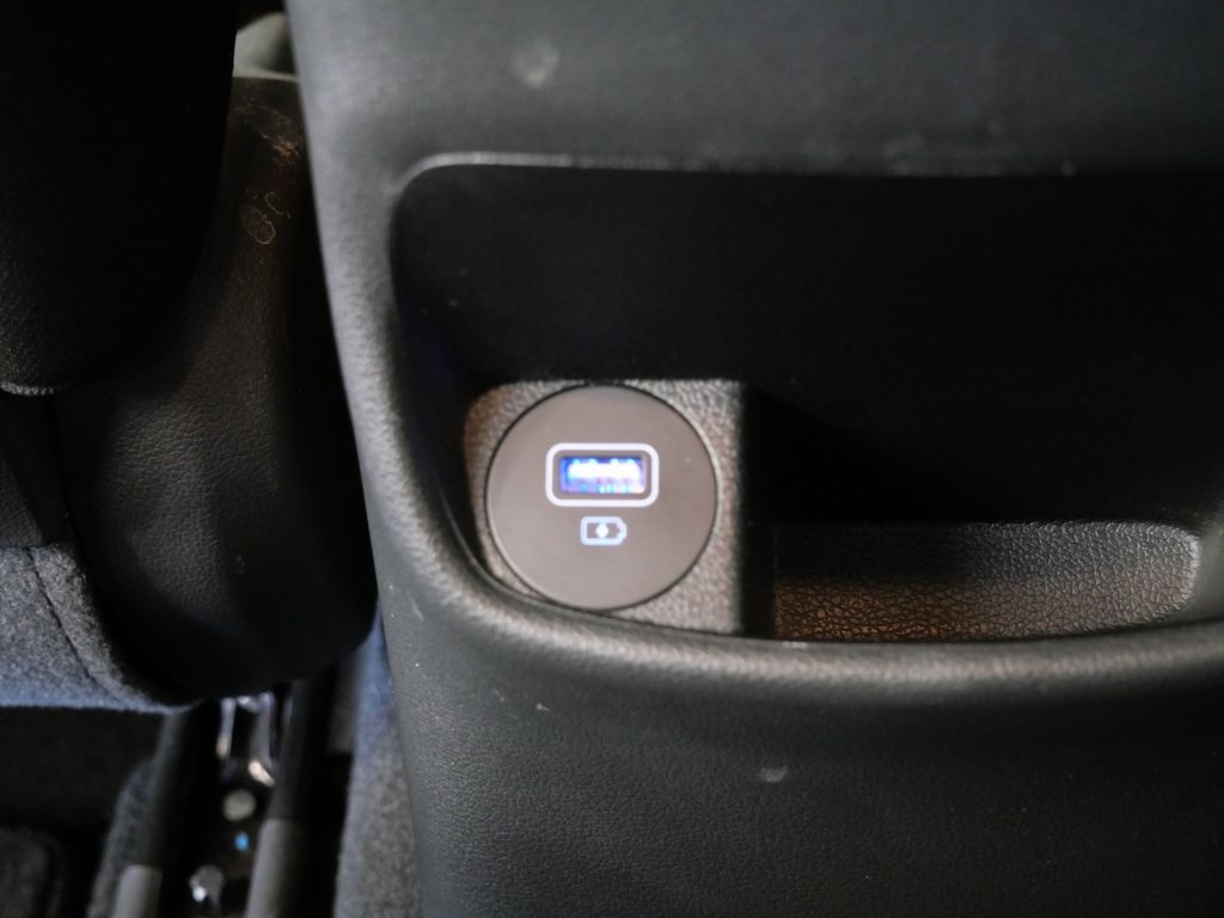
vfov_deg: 29.1
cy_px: 459
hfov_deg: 38.2
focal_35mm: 50
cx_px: 612
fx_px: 1768
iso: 3200
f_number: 4.5
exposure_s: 1/4
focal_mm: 25
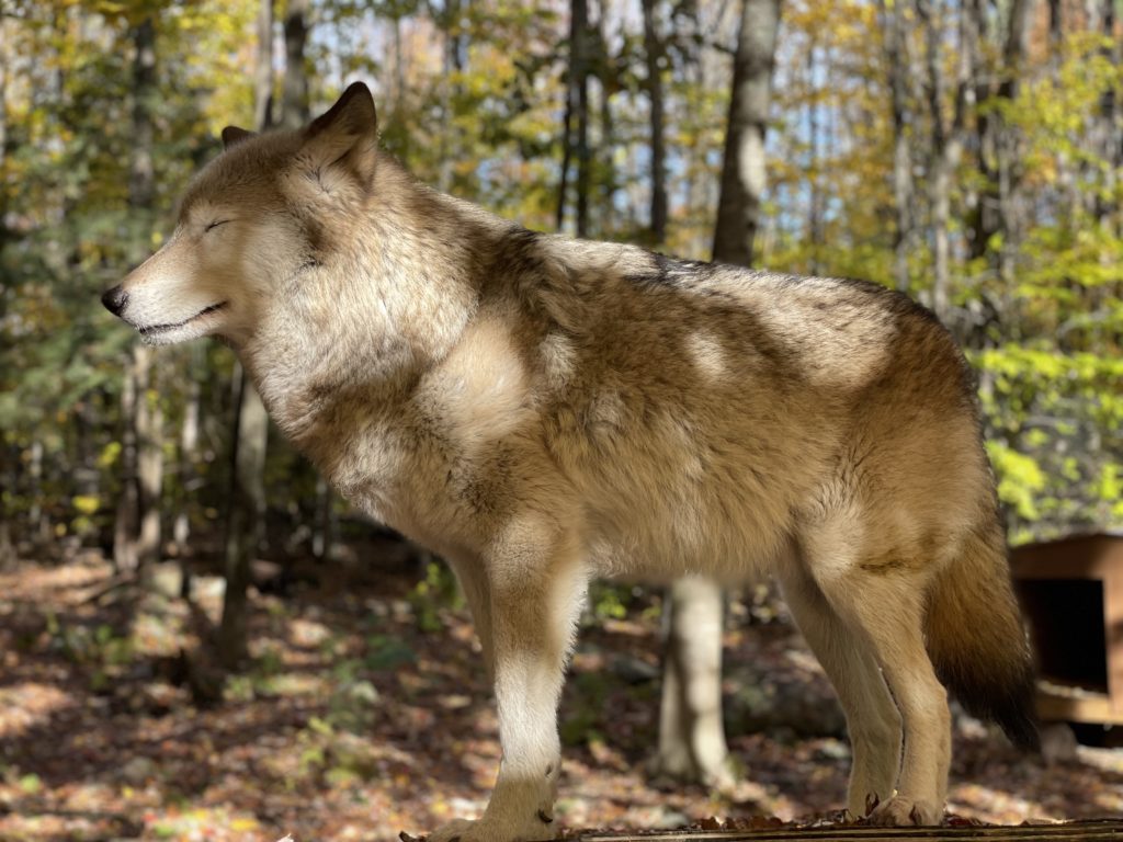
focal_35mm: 52
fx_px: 1687
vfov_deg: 28.0
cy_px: 421
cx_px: 562
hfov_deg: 36.8
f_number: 2
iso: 25
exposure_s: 1/176
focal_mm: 6
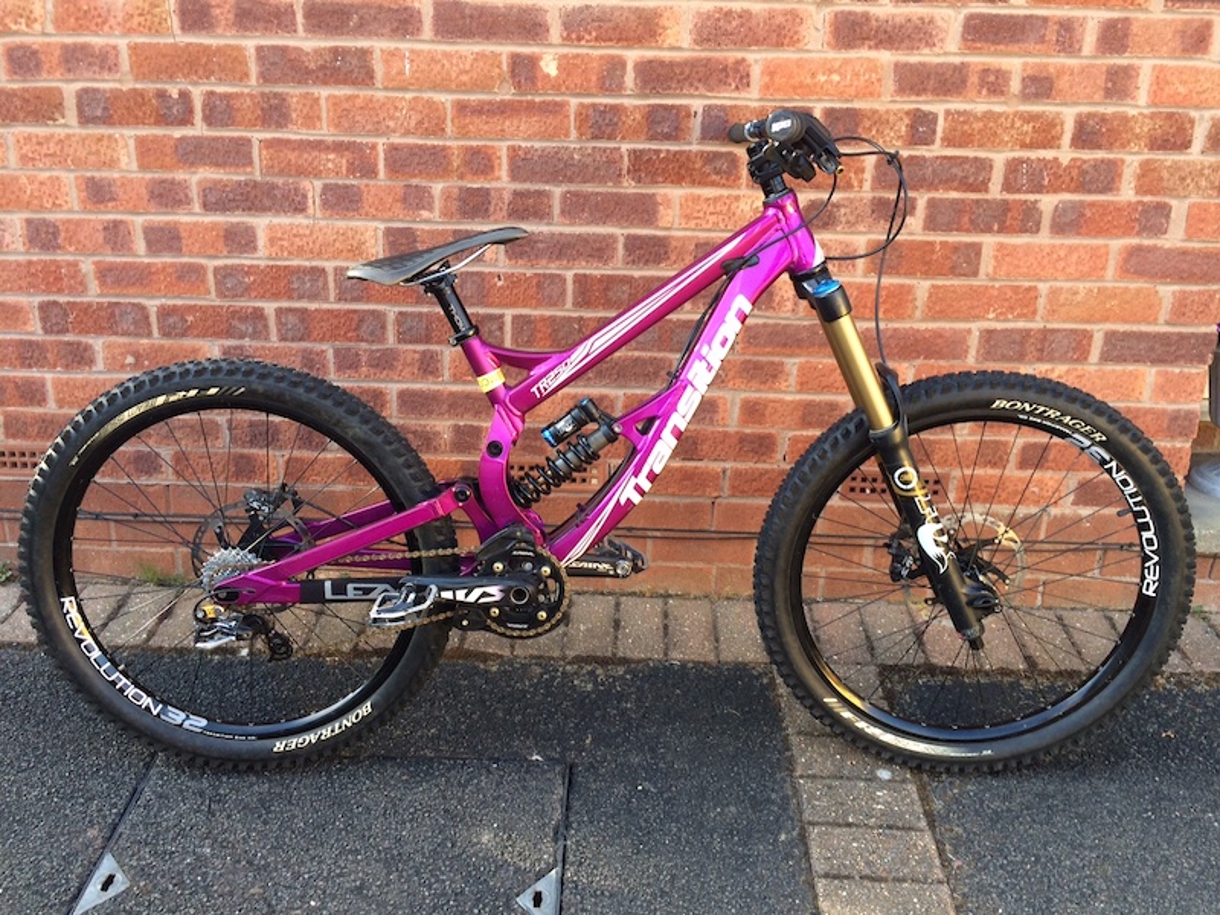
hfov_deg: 61.7
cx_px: 610
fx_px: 1022
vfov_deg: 48.2
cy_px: 458
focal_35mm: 29
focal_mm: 4.15
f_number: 2.2
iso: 50
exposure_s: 1/100
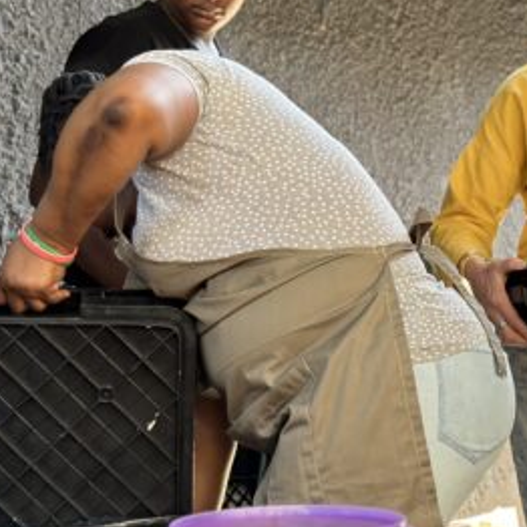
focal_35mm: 97
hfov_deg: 17.9
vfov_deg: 17.9
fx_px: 1671
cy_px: 227
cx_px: 354
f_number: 1.78
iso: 125
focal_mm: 6.86
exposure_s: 1/89
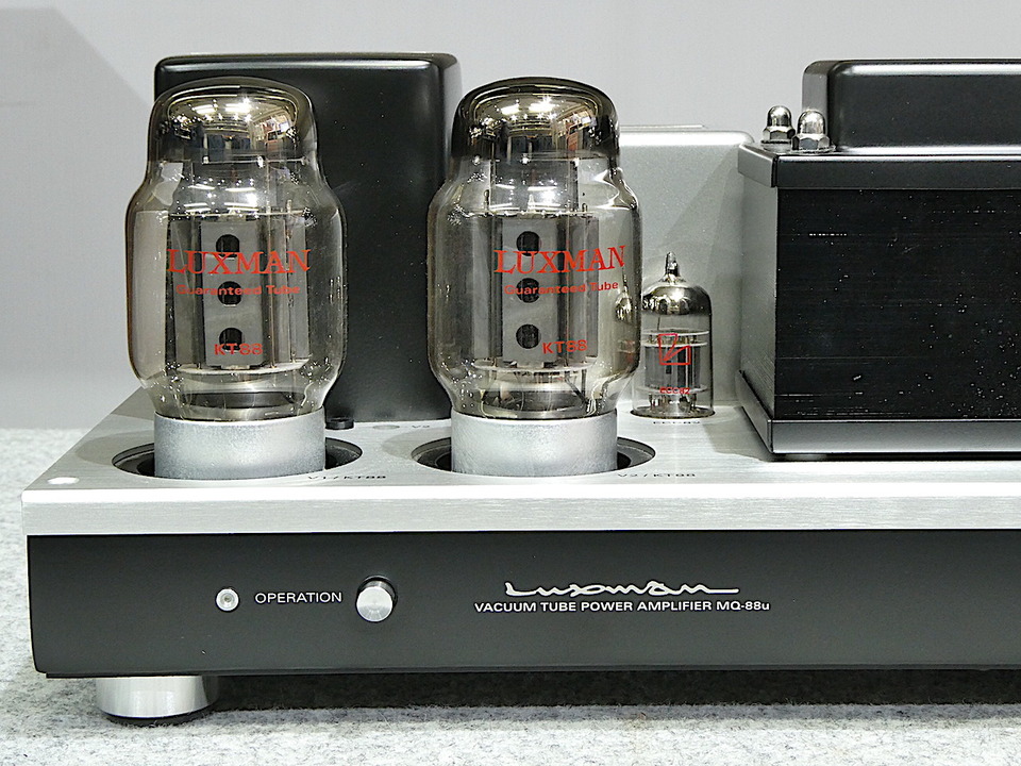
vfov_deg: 21.0
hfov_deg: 27.8
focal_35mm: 70
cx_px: 510
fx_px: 2065
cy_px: 383
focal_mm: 12.5
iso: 400
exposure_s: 1/5
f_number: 6.3
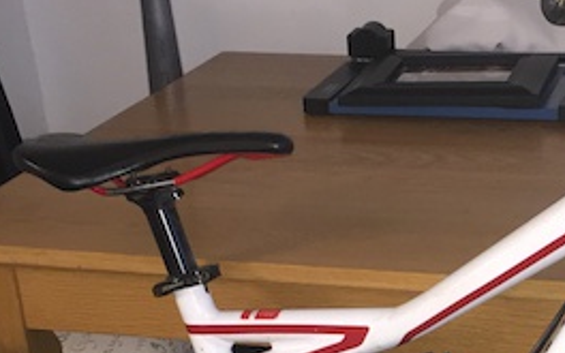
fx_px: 1432
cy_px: 445
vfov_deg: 13.6
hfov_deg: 21.8
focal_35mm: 93
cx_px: 503
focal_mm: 4.15
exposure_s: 1/17
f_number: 2.2
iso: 100
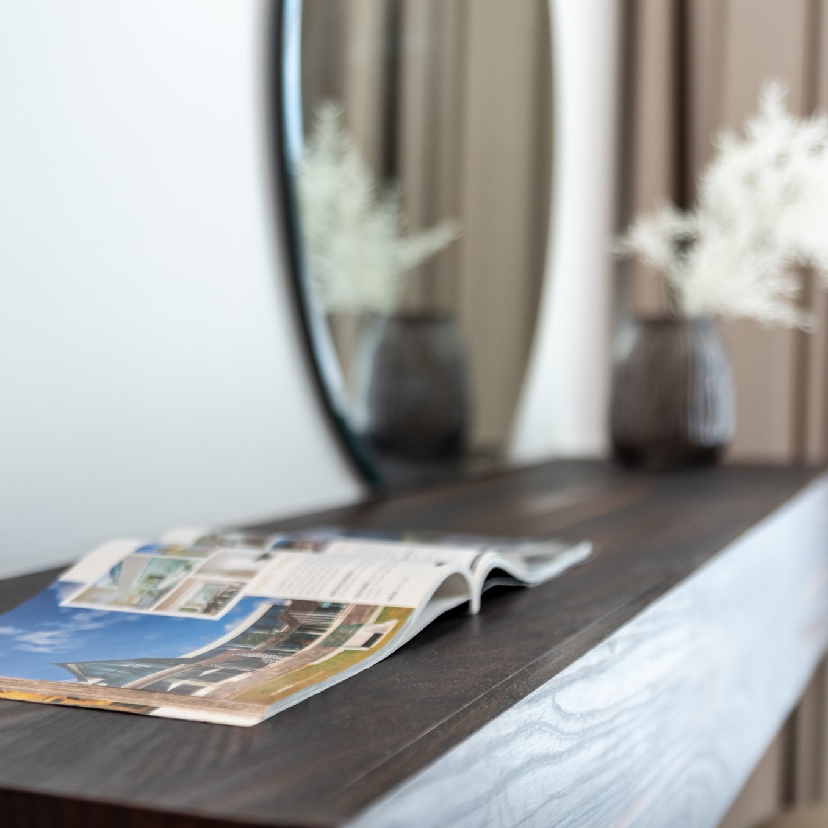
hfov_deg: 29.0
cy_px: 412
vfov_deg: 29.1
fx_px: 1597
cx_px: 335
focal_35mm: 59
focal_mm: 46
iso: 250
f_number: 2.8
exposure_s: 1/60
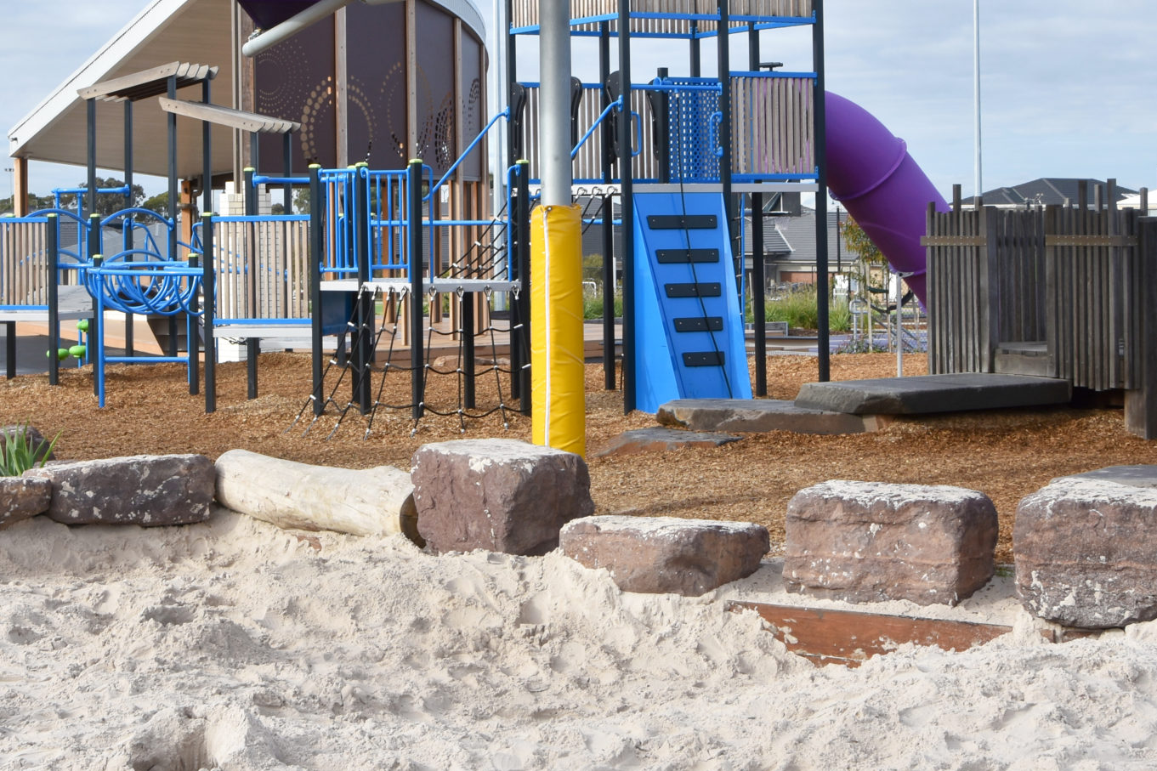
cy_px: 215
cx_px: 435
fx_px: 2538
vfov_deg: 17.2
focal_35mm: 79
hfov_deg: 25.6
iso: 100
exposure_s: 1/160
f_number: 9
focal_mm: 28
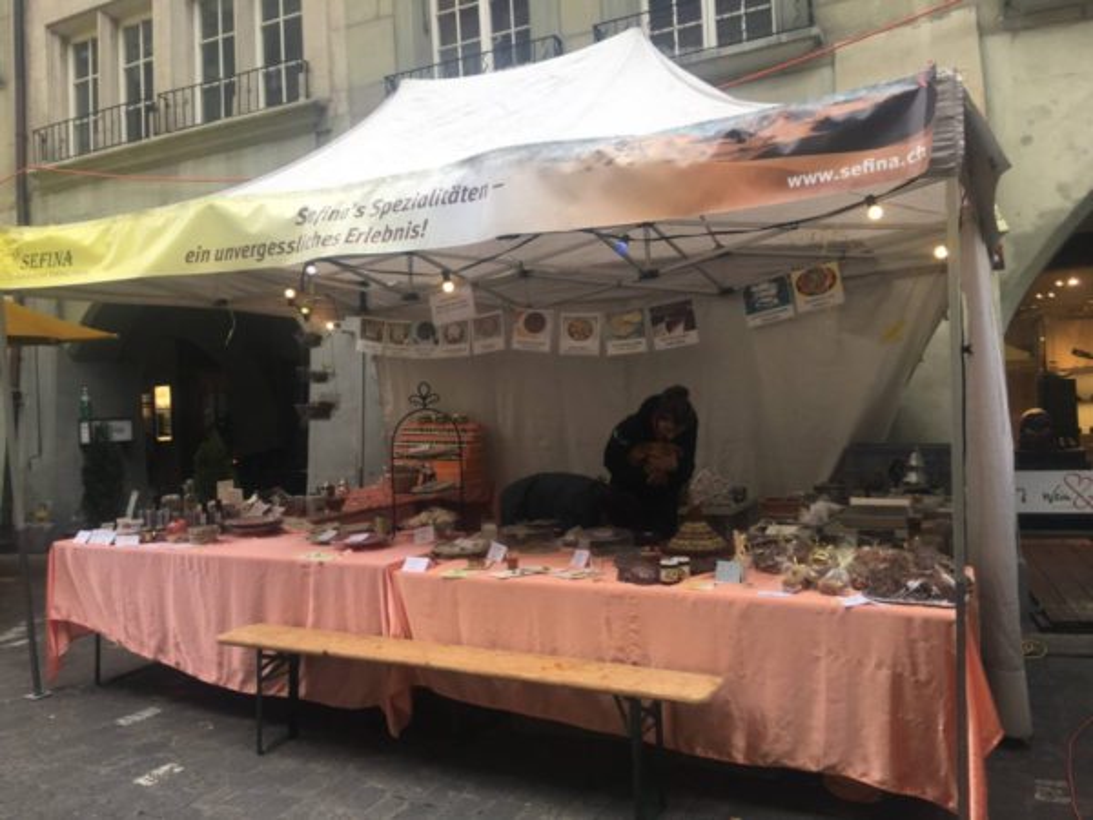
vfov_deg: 48.2
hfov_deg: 61.7
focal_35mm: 29
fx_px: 916
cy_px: 410
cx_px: 546
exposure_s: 1/100
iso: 32
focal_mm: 4.15
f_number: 2.2
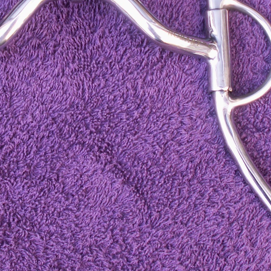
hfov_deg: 19.0
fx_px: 806
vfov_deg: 19.0
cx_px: 83
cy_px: 70
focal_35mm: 91
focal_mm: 5.86
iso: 50
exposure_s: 1/50
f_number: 3.2
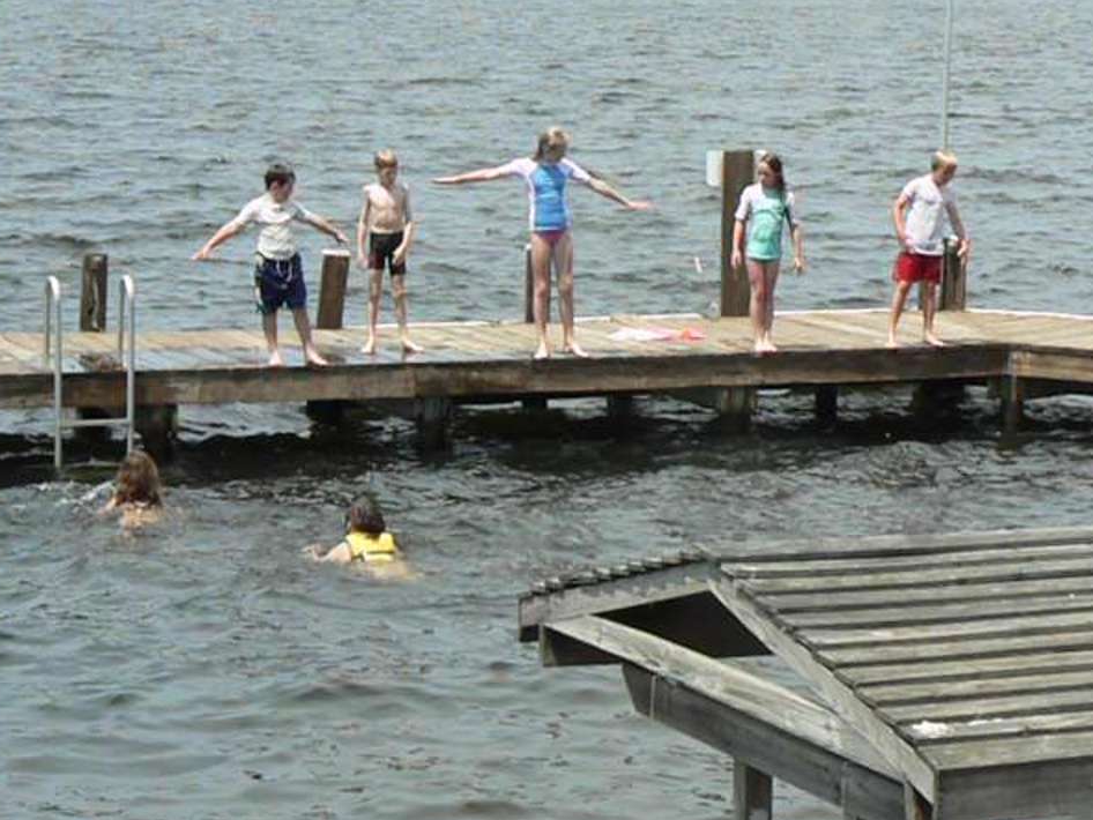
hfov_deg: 14.9
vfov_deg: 11.2
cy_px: 387
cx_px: 573
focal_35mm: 132
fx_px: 4169
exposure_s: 1/800
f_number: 8
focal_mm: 20.3
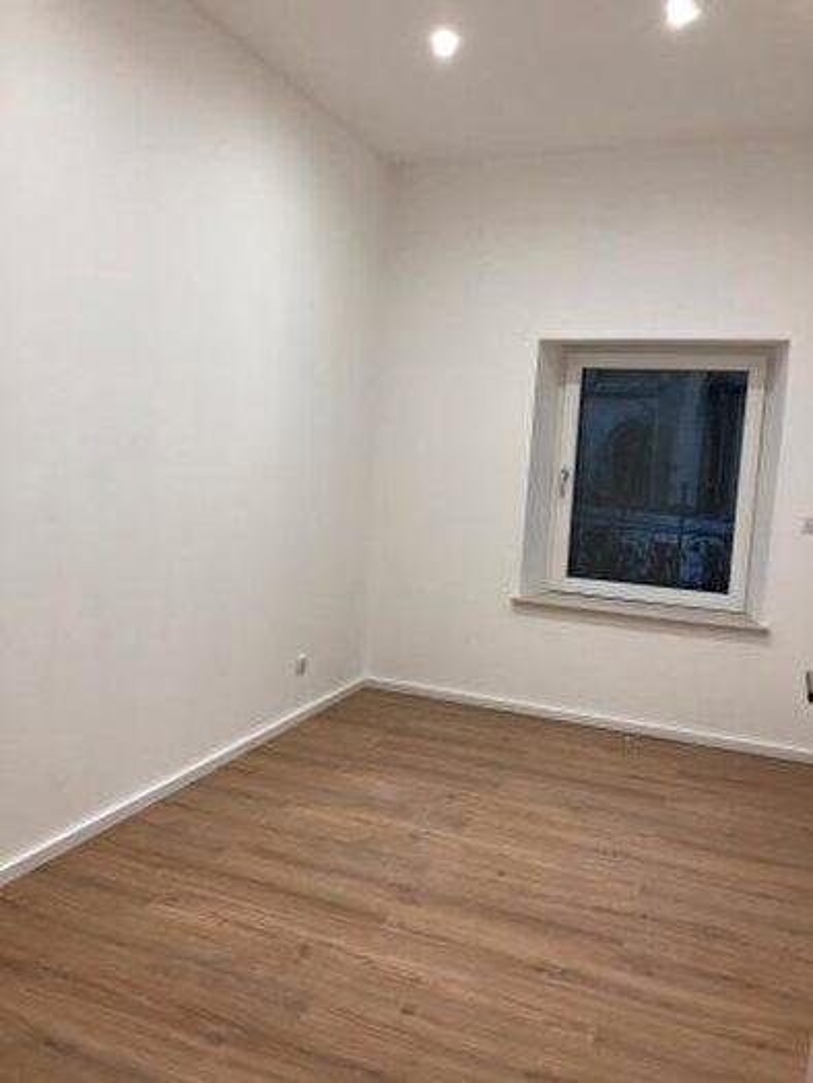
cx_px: 406
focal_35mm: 28
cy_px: 542
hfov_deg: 49.8
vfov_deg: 63.4
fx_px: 876
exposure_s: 1/33
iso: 32
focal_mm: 4
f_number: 1.8
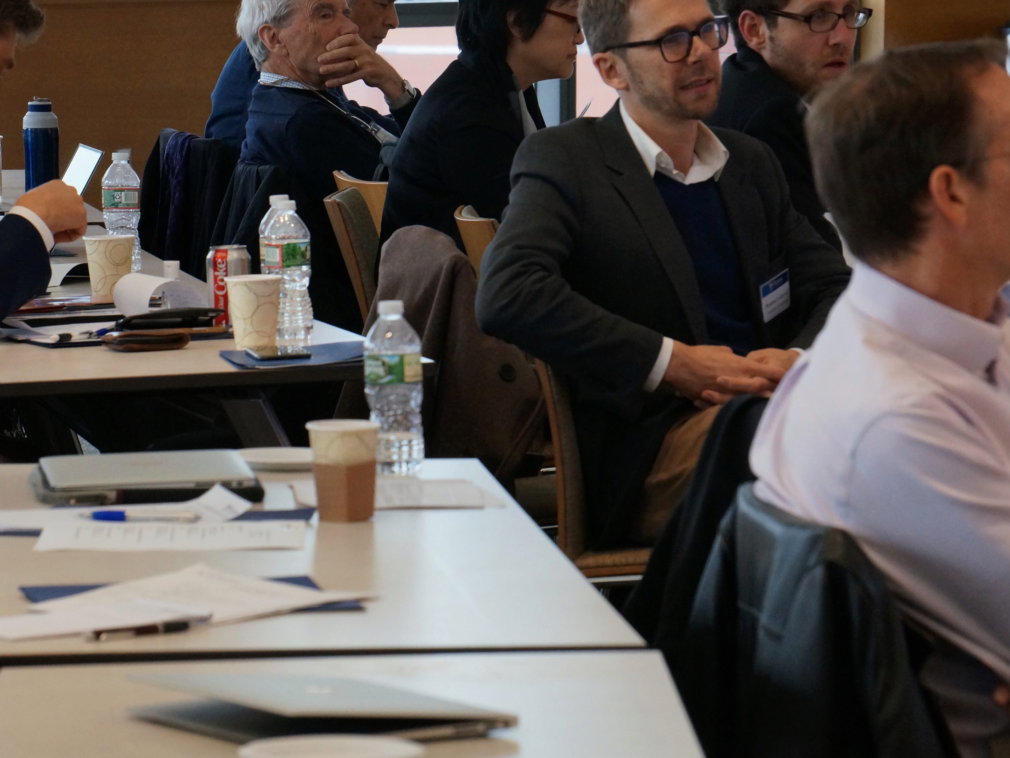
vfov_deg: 6.1
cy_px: 365
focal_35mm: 243
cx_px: 368
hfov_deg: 8.1
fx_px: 7091
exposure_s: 1/200
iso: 1600
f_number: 10
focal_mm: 130
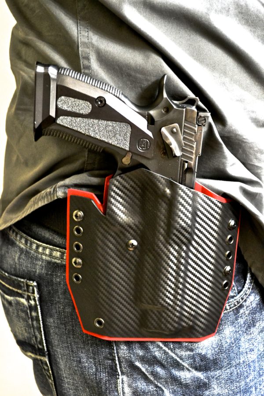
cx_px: 132
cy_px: 198
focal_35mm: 51
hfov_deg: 26.5
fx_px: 561
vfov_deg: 38.9
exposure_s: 1/15
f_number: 5
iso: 2200
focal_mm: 34
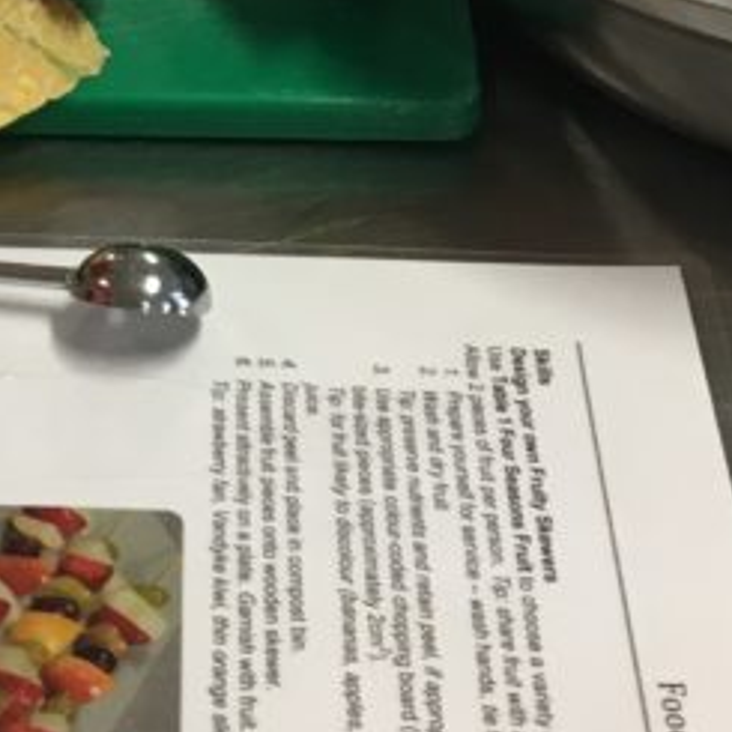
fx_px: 2560
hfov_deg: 15.9
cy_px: -218
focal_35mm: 107
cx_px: -6
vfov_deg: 15.5
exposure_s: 1/33
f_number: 2.2
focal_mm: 4.15
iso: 64
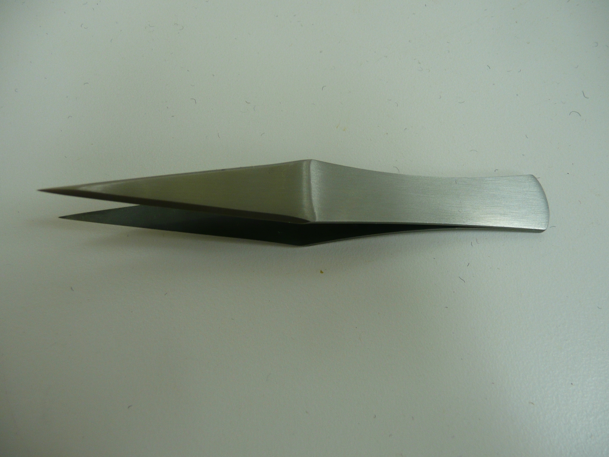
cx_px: 304
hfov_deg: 63.4
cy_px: 228
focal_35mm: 28
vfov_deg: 49.7
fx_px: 493
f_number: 3.3
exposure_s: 1/30
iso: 100
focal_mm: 4.6
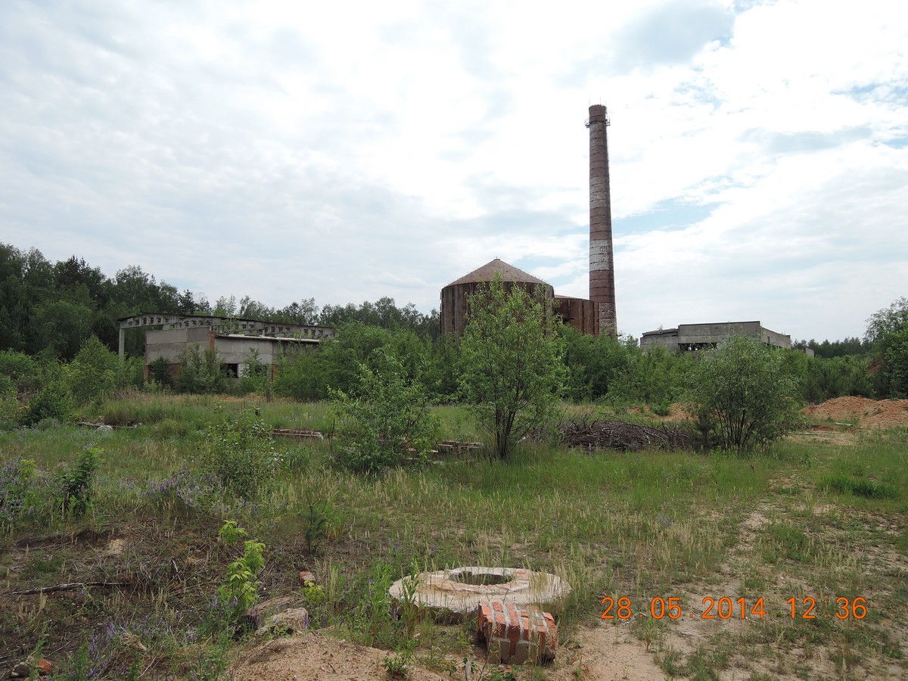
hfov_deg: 71.6
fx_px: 630
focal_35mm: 24
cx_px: 454
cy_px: 340
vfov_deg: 56.8
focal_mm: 5.1
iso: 80
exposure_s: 1/200
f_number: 2.8
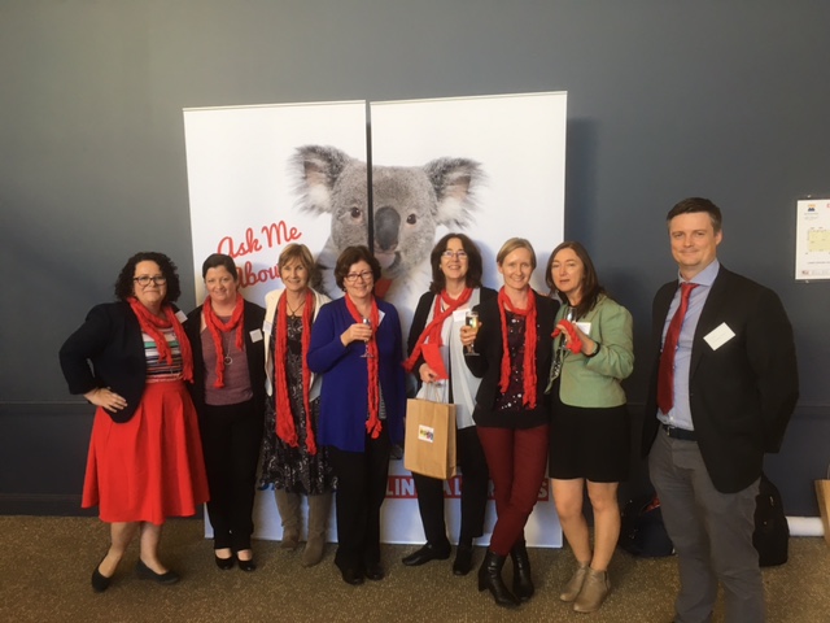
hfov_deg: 61.7
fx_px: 695
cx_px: 415
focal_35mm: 29
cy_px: 312
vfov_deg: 48.2
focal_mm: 4.15
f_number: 2.2
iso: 80
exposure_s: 1/33
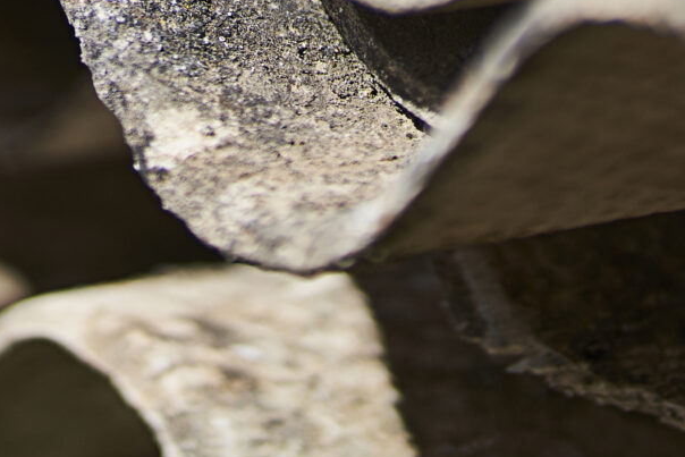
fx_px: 5481
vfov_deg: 4.7
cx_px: 177
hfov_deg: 7.1
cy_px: -259
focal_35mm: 288
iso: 200
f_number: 1.8
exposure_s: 1/8000
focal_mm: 85
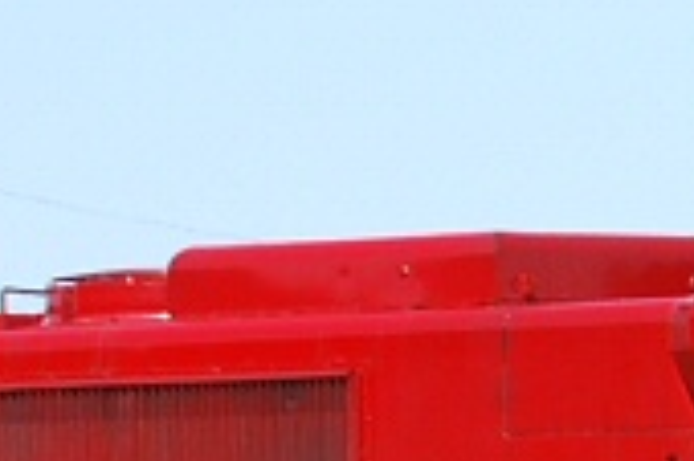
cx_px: 1417
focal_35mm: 437
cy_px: 738
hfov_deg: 4.7
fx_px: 8409
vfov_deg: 3.1
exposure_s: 1/320
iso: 100
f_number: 5.6
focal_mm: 55
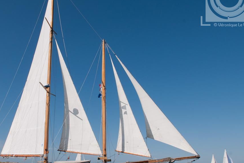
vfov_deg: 37.1
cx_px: 91
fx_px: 242
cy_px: 78
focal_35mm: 36
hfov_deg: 52.9
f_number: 11
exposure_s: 1/500
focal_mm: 17
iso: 200
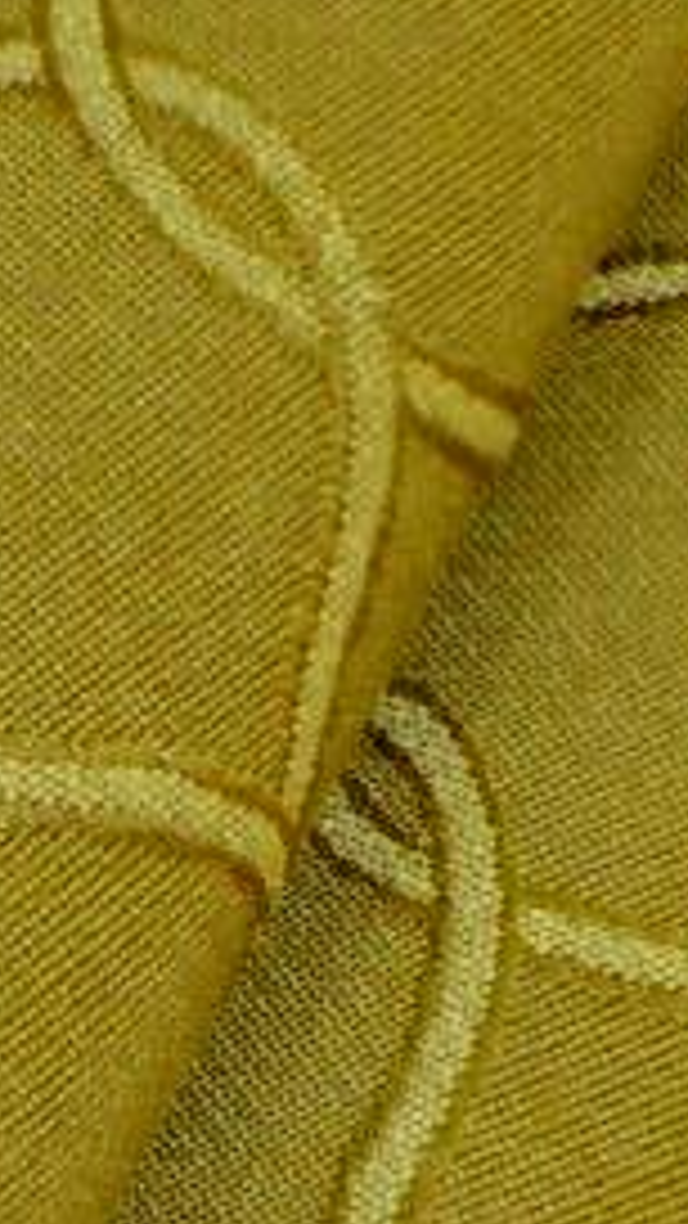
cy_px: 2210
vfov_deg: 6.9
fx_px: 9827
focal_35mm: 303
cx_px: -112
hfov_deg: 4.0
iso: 800
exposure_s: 1/50
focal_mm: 13.2
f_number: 5.2
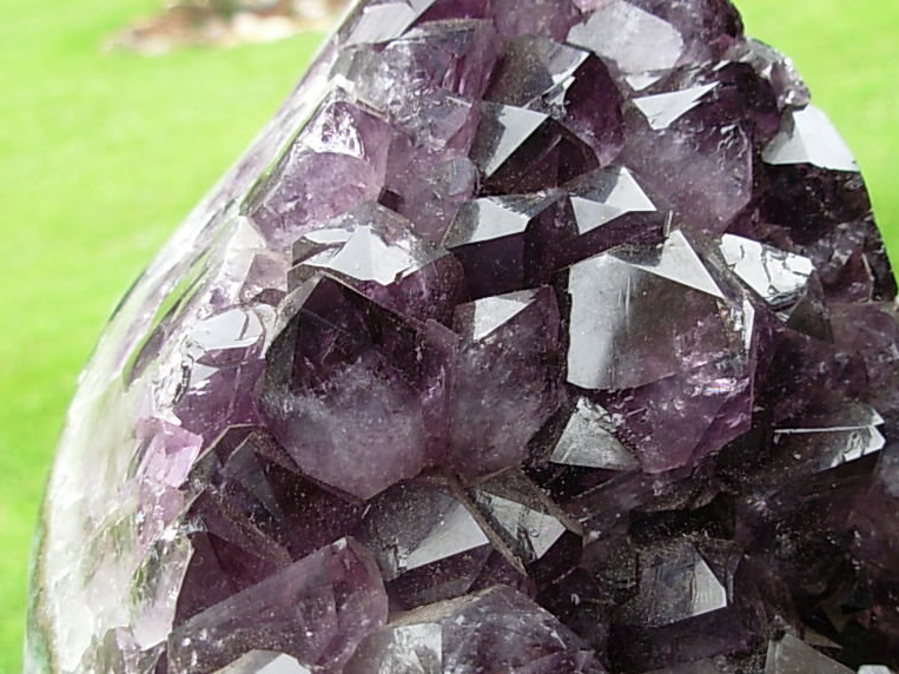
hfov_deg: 37.4
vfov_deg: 28.5
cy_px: 419
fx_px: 1324
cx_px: 540
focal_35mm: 51
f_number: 2.9
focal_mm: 6.3
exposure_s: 1/157
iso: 50
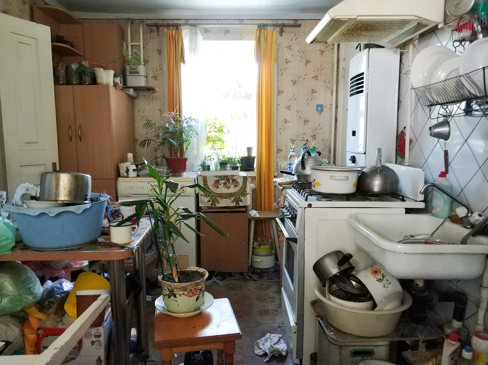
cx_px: 244
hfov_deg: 65.4
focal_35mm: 27
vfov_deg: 51.3
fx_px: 380
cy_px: 182
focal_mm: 3.8
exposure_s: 1/17
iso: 761
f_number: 1.8
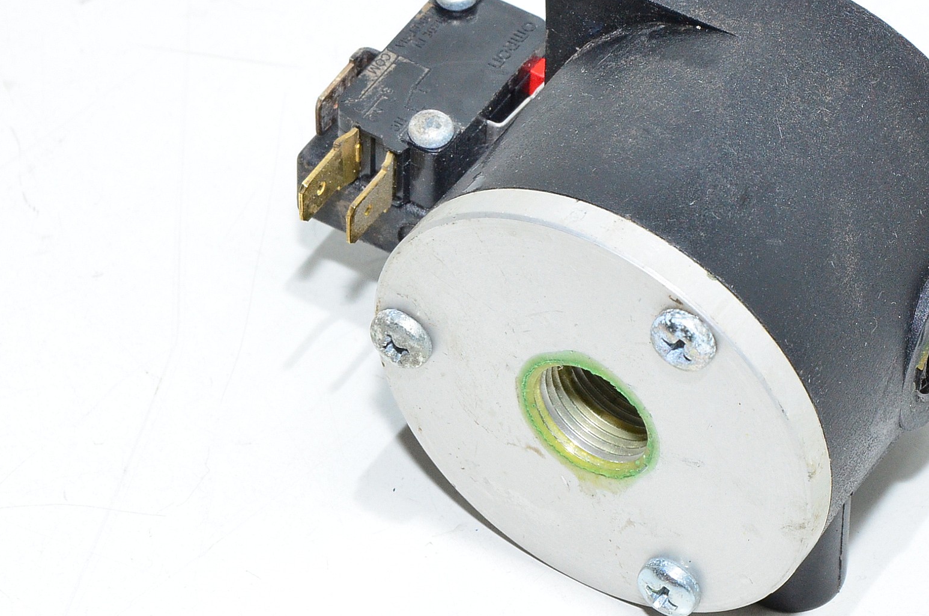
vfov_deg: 5.5
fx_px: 6459
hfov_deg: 8.2
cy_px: 275
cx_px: 659
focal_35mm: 251
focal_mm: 105
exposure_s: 1/50
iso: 1600
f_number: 16
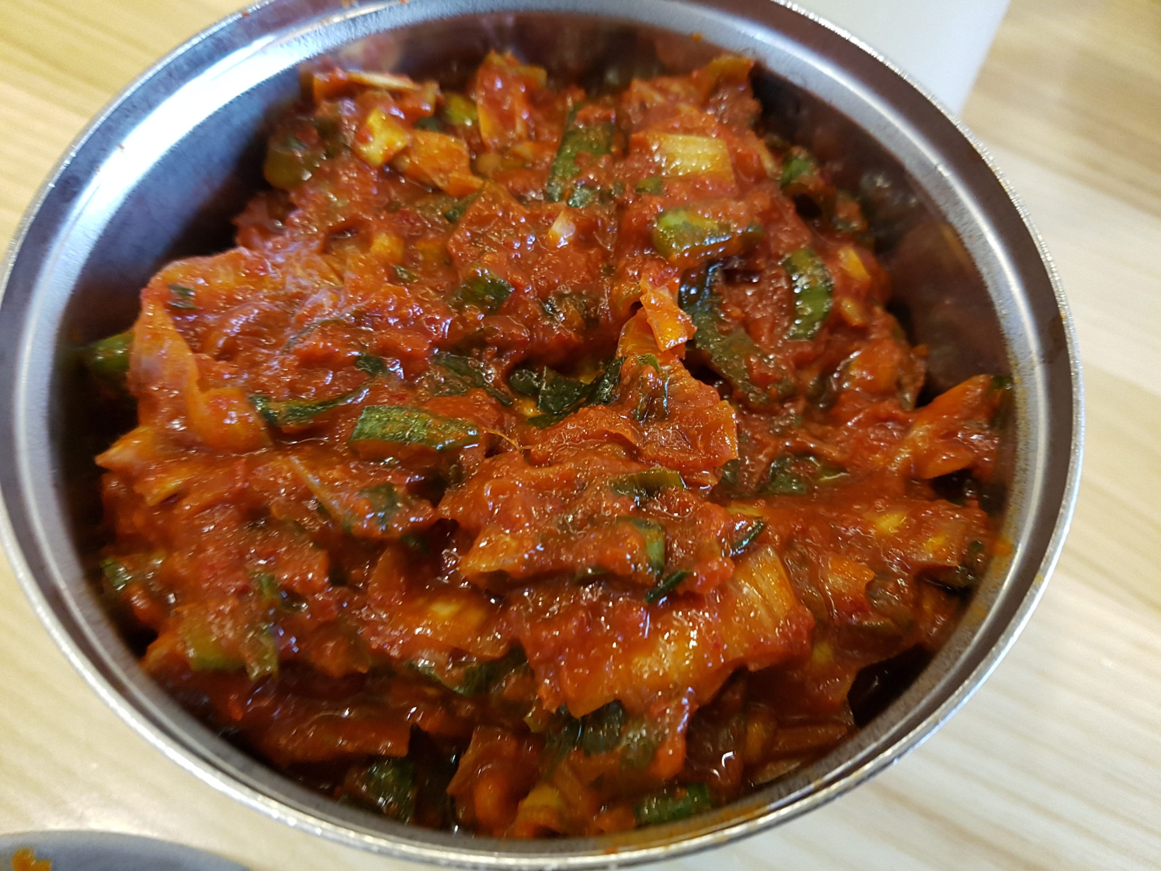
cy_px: 436
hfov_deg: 67.3
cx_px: 580
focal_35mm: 26
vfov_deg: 53.1
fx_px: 872
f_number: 1.7
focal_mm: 4.2
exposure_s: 1/24
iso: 160
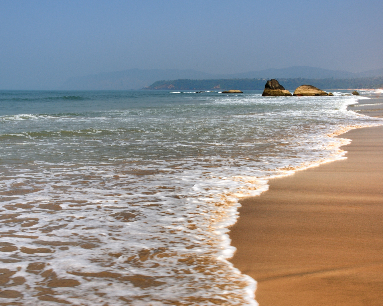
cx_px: 175
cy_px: 154
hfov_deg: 37.6
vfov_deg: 30.5
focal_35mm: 50
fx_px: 562
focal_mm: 29
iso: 200
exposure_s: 1/80
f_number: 25
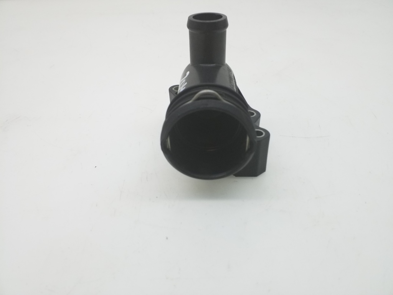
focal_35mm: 27
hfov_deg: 65.3
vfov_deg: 51.4
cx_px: 196
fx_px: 307
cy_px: 148
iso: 100
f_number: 1.9
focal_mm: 3.6
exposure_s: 1/50
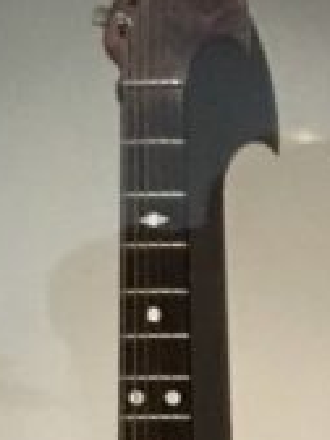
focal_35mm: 177
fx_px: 2250
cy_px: 689
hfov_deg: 8.1
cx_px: 553
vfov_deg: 10.7
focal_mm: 4.15
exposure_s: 1/15
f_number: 2.2
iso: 320
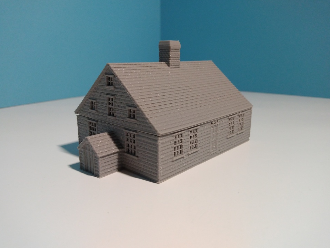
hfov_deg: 79.0
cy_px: 121
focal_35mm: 21
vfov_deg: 63.4
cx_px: 165
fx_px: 200
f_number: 2
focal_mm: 3.54
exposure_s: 1/30
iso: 233
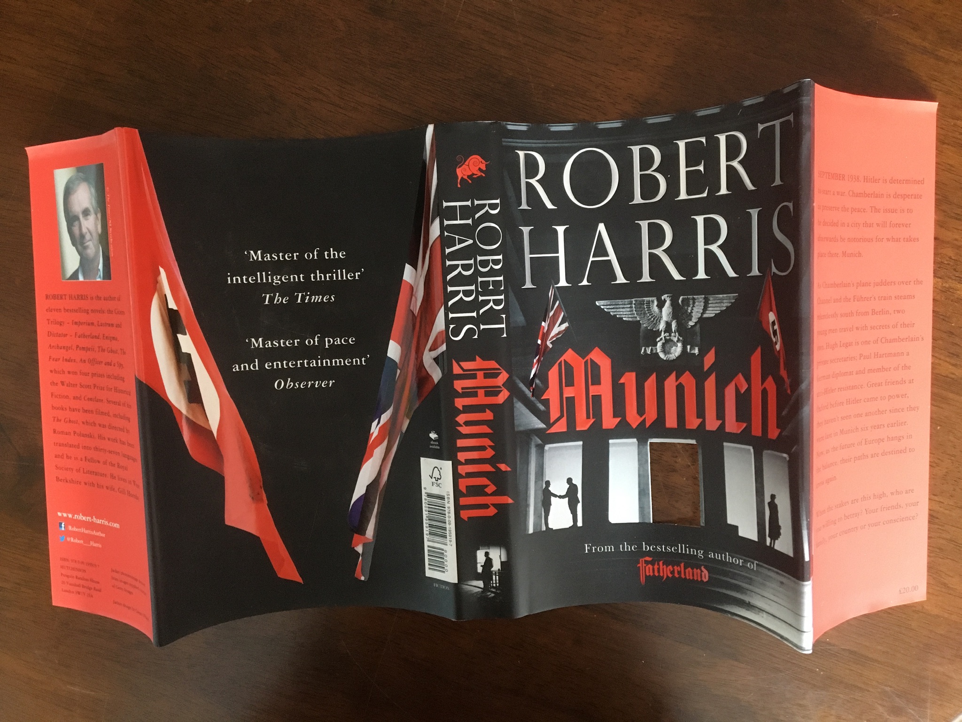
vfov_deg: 48.2
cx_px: 481
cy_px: 361
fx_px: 806
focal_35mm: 29
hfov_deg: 61.7
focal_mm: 4.15
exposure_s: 1/17
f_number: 2.2
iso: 250
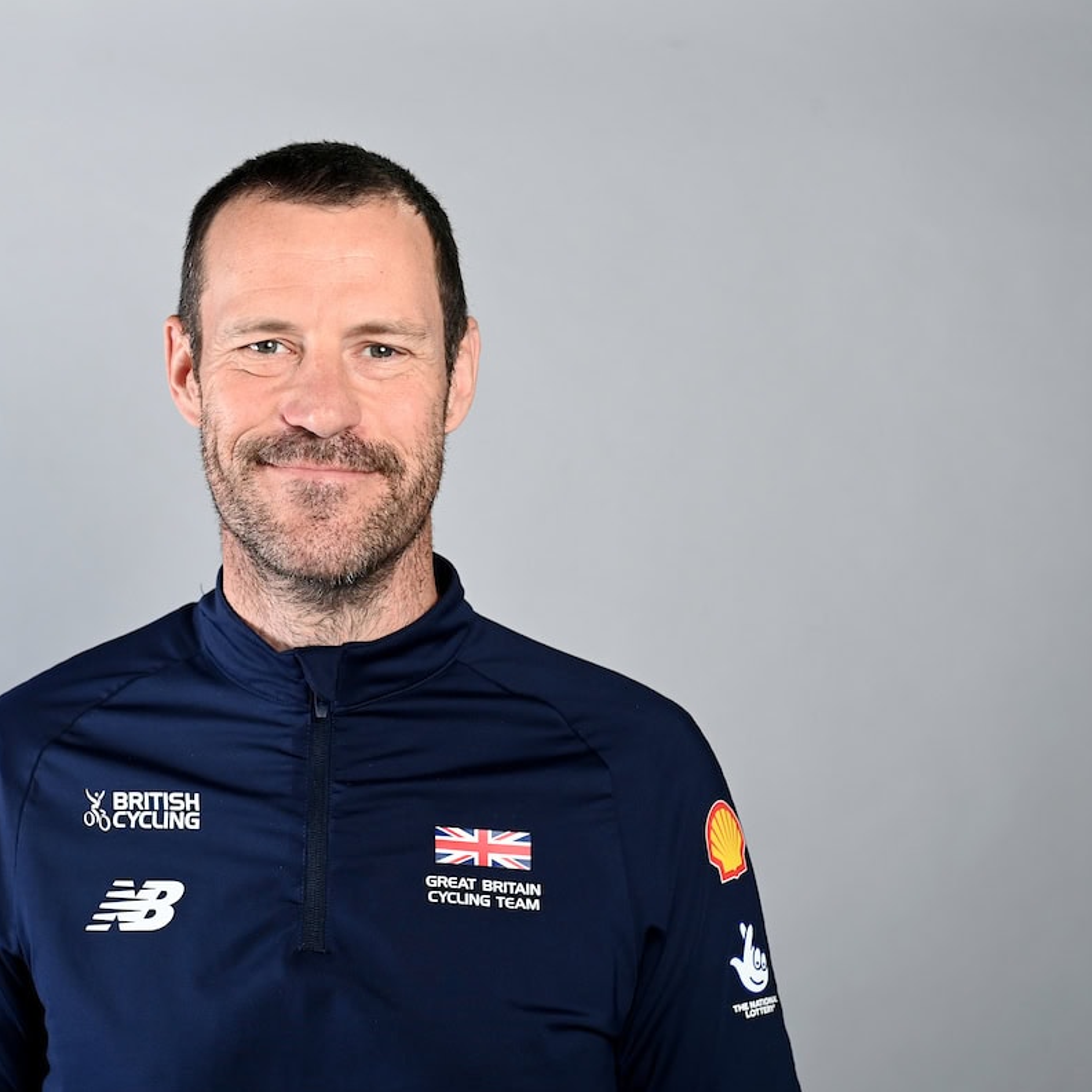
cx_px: 270
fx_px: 3212
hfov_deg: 19.2
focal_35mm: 90
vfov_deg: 19.3
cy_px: 547
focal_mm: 70
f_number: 5.6
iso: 160
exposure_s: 1/160
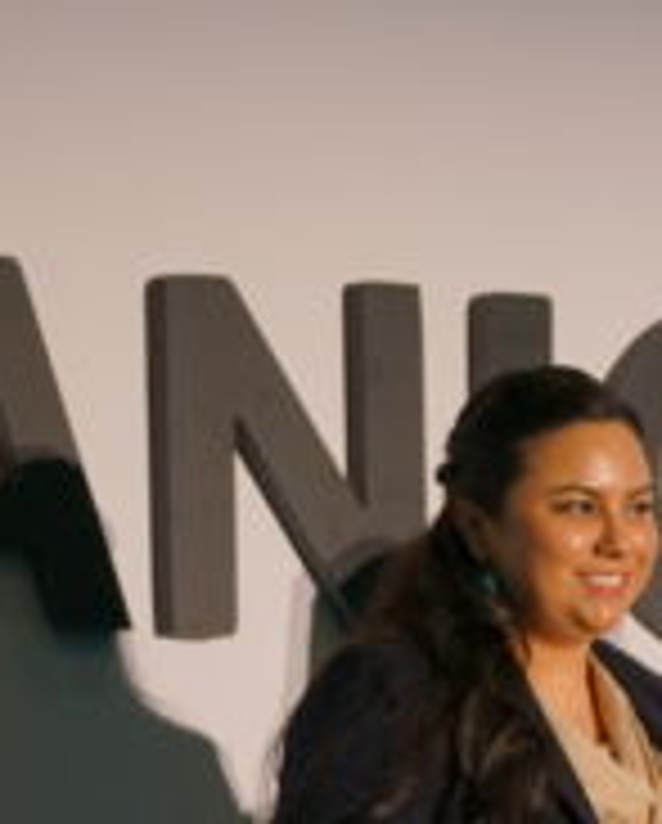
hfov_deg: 4.2
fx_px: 8966
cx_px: 1428
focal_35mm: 367
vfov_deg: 5.2
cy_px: 1209
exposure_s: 1/200
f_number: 2.8
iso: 1000
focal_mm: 70
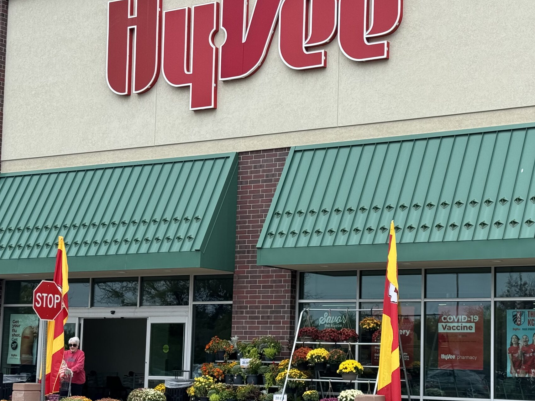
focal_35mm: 72
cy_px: 250
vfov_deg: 20.4
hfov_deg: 26.9
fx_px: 1113
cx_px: 343
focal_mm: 6.76
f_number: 1.78
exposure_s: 1/1458
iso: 64
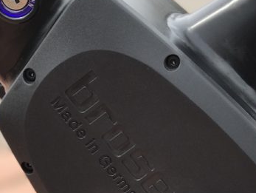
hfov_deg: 15.5
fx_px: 933
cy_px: 167
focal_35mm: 126
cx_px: 195
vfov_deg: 11.7
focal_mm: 6.6
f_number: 2.8
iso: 20
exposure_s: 1/346
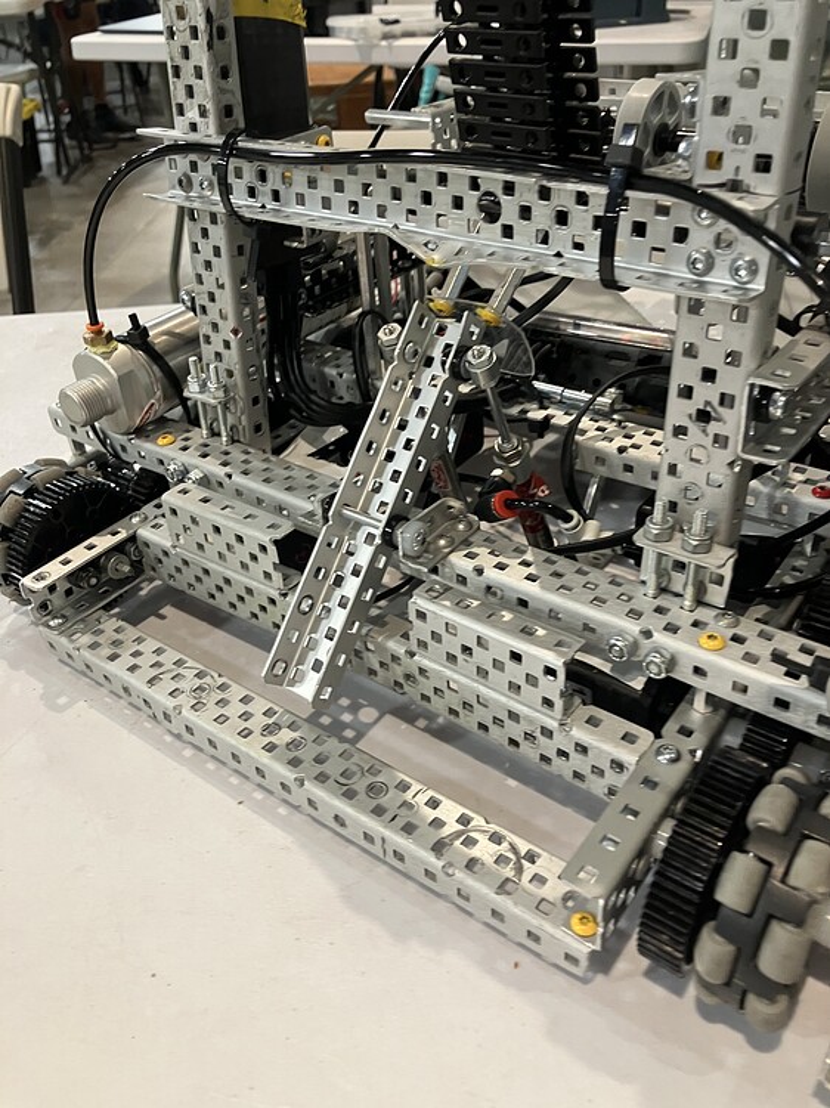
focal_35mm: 28
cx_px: 415
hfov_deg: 49.7
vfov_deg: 63.5
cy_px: 554
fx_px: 896
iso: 80
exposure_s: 1/60
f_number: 1.8
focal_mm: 3.99
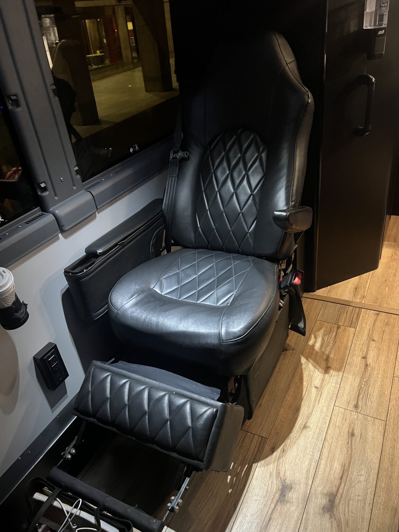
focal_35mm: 26
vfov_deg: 67.3
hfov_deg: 53.1
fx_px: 400
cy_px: 266
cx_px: 200
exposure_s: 1/31
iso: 640
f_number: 1.5
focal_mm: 5.7
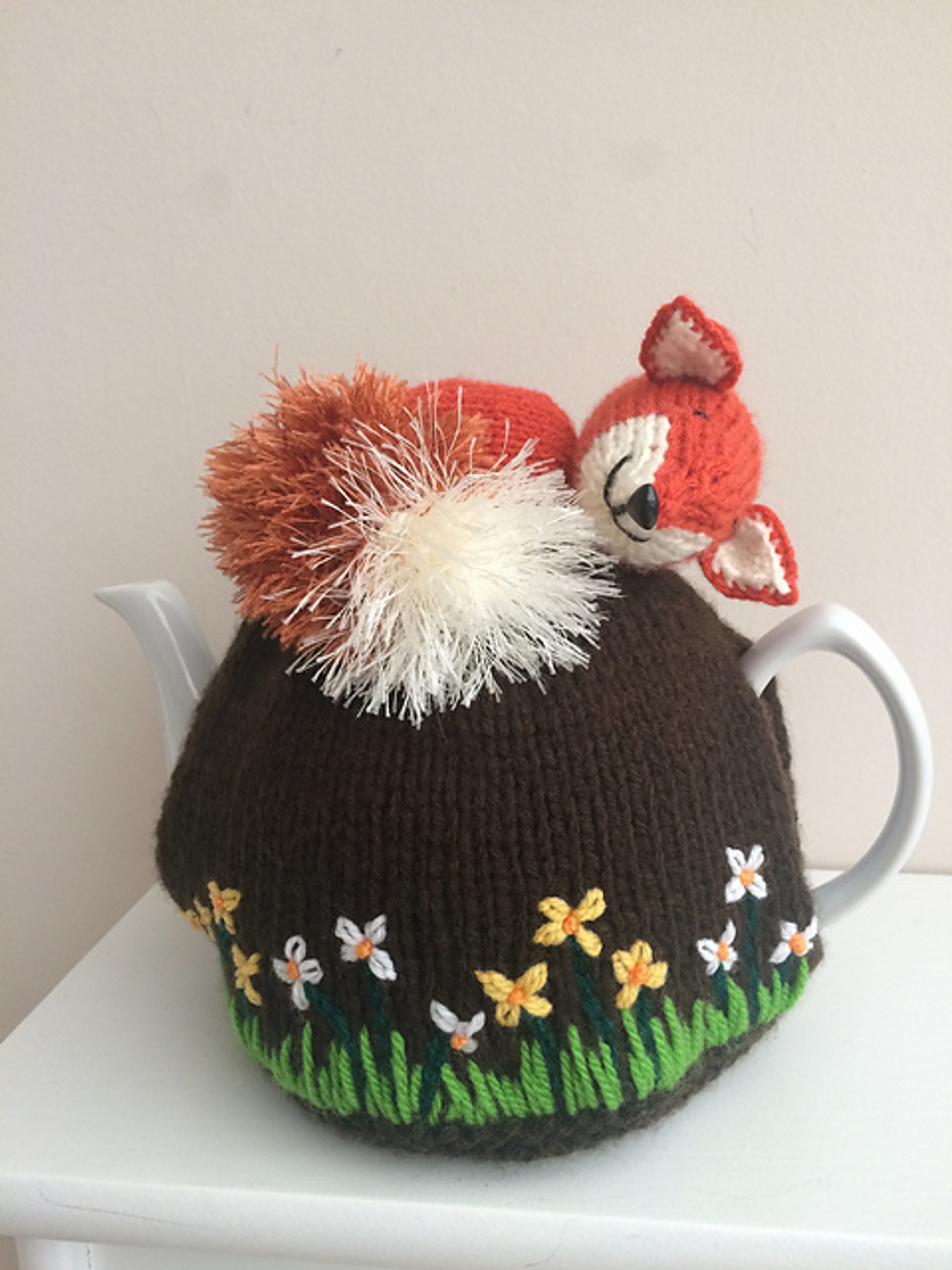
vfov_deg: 61.7
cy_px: 635
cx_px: 476
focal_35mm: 29
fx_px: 1063
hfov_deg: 48.2
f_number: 2.2
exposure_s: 1/33
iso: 80
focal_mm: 4.15
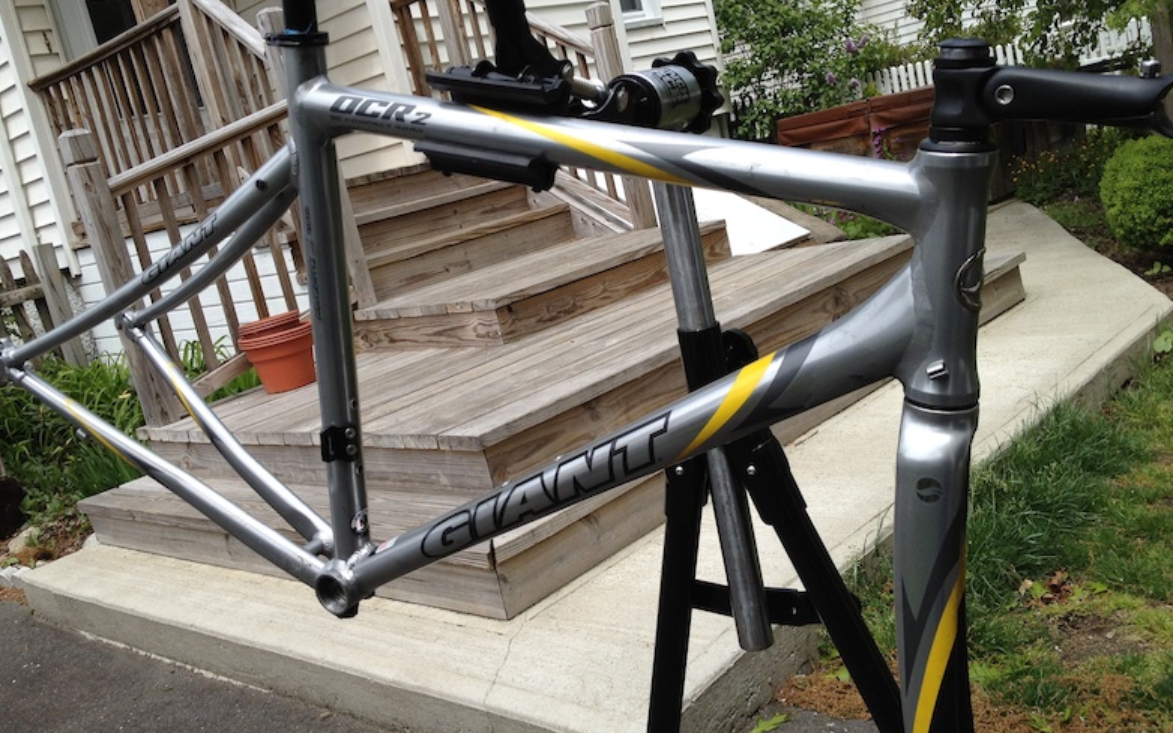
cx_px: 587
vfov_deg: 33.6
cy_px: 345
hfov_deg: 51.5
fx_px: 1215
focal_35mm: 38
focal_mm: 4.28
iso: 64
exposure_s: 1/1314
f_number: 2.4
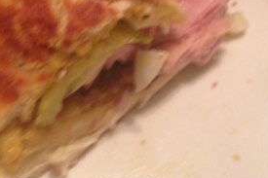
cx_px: 77
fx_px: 595
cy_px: -19
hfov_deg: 25.2
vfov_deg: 16.5
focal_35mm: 80
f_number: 2.4
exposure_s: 1/20
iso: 250
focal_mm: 4.12
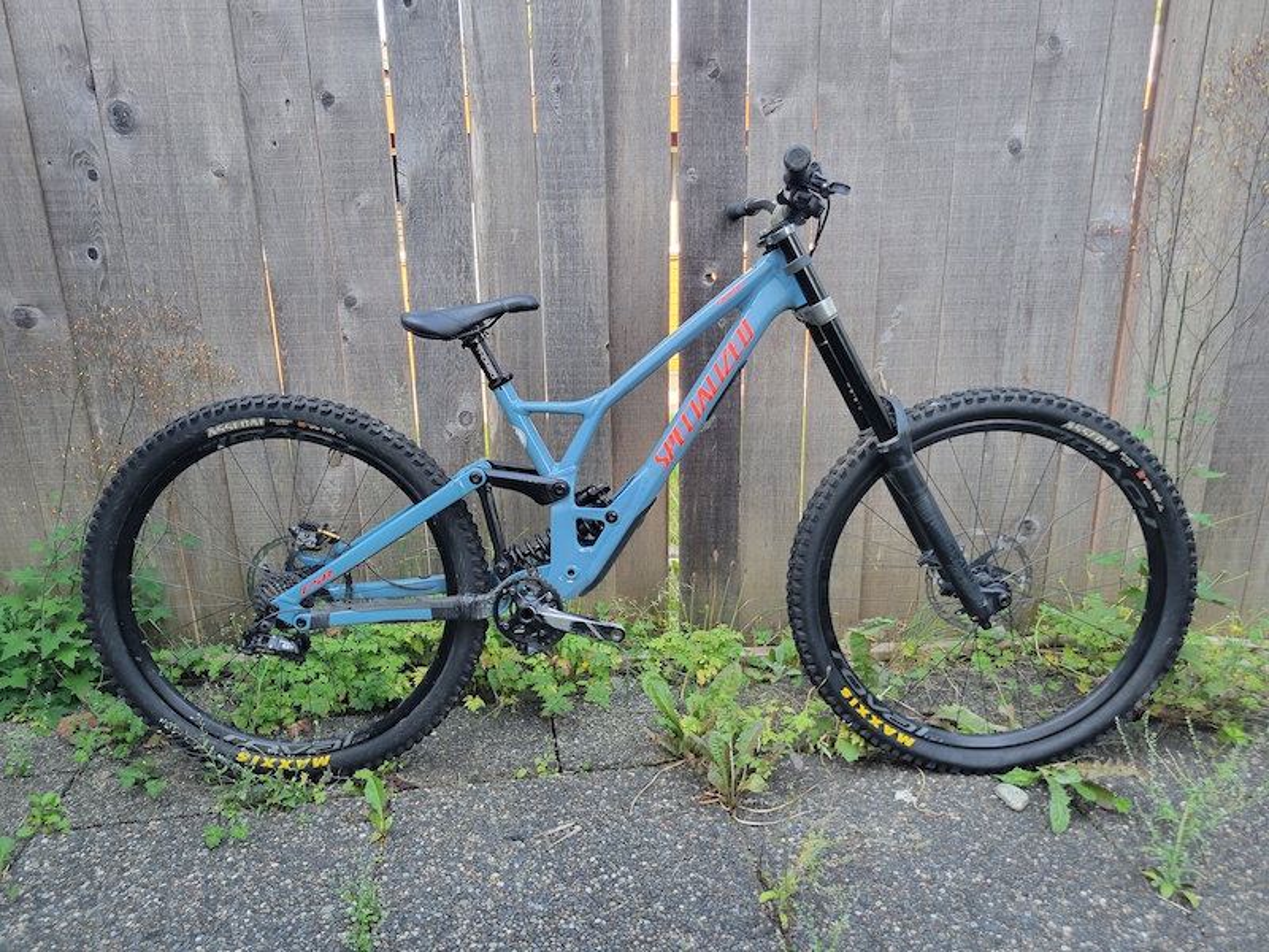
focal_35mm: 26
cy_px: 476
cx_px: 634
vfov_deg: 53.1
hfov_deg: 67.3
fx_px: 953
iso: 80
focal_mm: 5.4
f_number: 1.8
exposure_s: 1/120
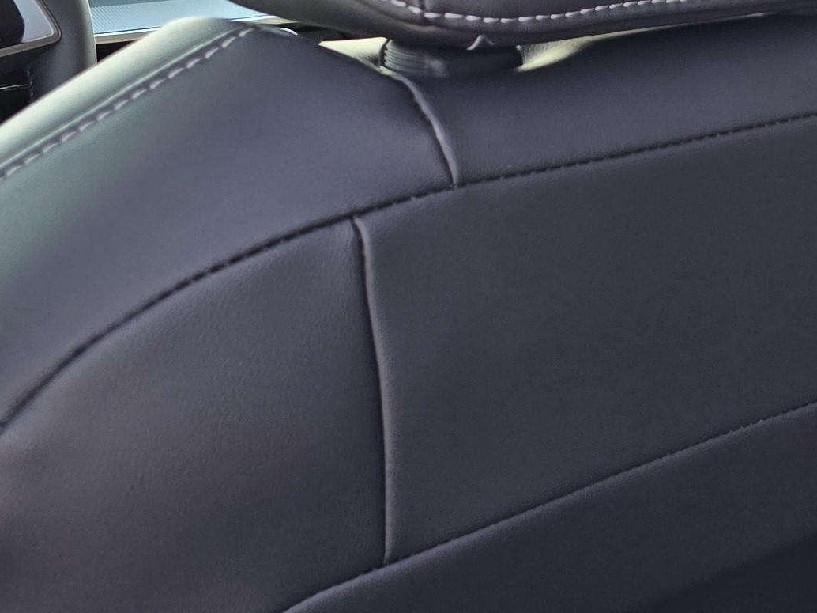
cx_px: 1312
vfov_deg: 16.6
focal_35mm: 89
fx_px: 2100
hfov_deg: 18.7
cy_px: 401
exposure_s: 1/180
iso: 40
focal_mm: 6.3
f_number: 1.7
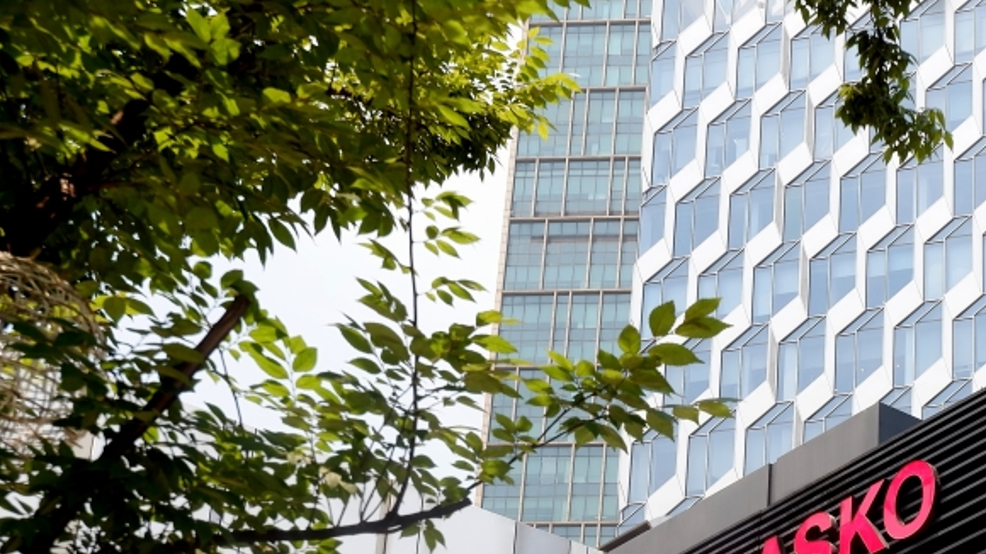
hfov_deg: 21.4
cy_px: 528
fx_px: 2562
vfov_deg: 12.2
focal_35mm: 98
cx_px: 836
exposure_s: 1/150
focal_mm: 35.5
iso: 200
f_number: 8
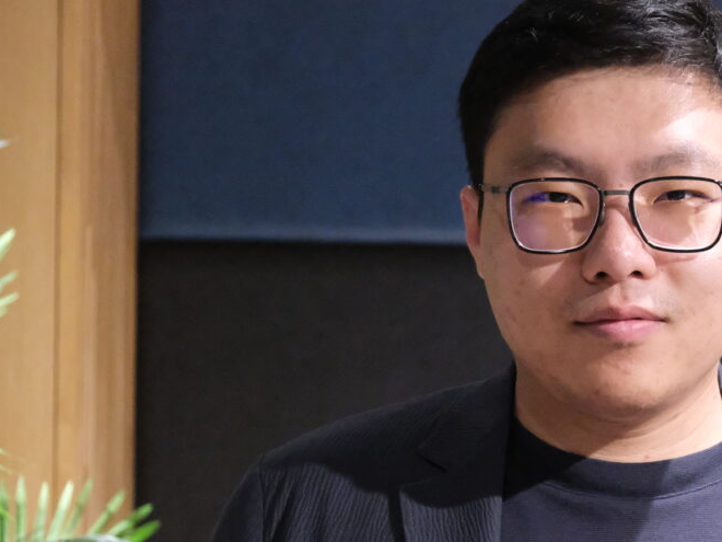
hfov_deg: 15.6
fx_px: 2607
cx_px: 616
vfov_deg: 11.9
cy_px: 283
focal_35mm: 125
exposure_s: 1/280
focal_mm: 44.4
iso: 12800
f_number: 4
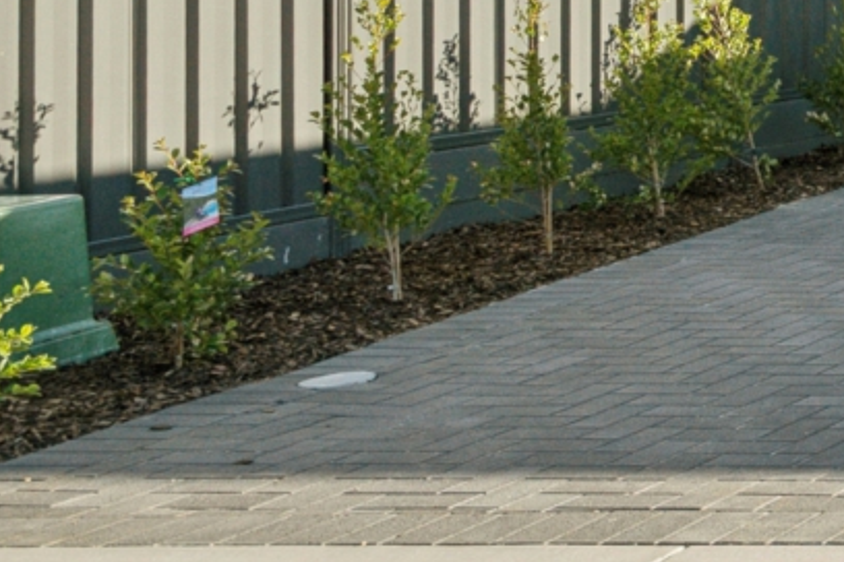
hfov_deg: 16.4
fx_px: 1875
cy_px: -190
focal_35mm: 80
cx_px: 1845
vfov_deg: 16.1
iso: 320
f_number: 8
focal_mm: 17
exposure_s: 1/400
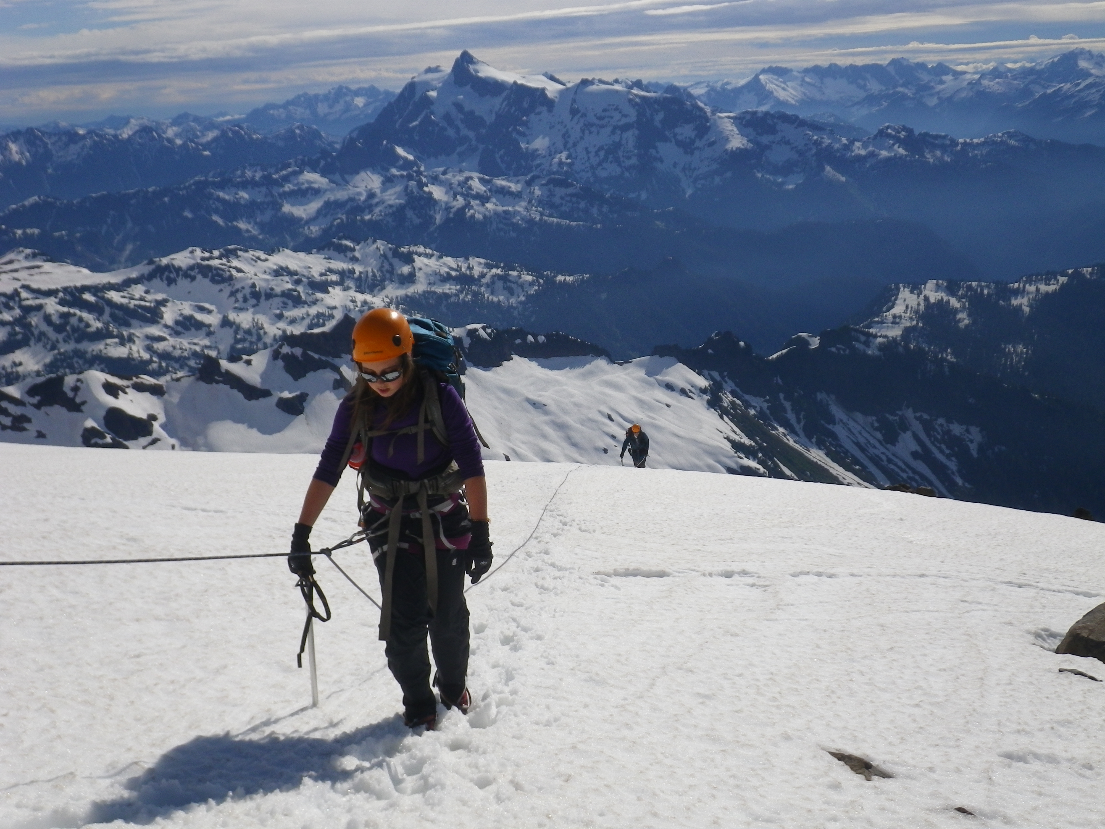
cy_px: 414
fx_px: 1341
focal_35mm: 42
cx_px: 552
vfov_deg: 34.3
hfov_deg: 44.8
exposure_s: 1/1250
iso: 80
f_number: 5
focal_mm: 7.5
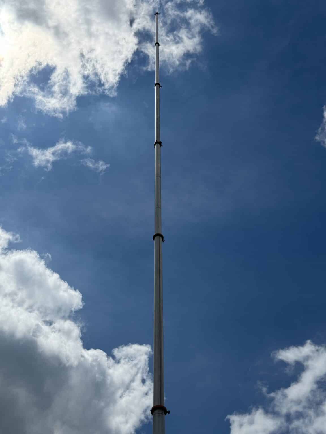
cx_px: 163
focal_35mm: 48
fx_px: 603
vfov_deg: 39.7
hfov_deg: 30.3
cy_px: 217
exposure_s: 1/20000
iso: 64
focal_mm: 6.76
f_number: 1.78
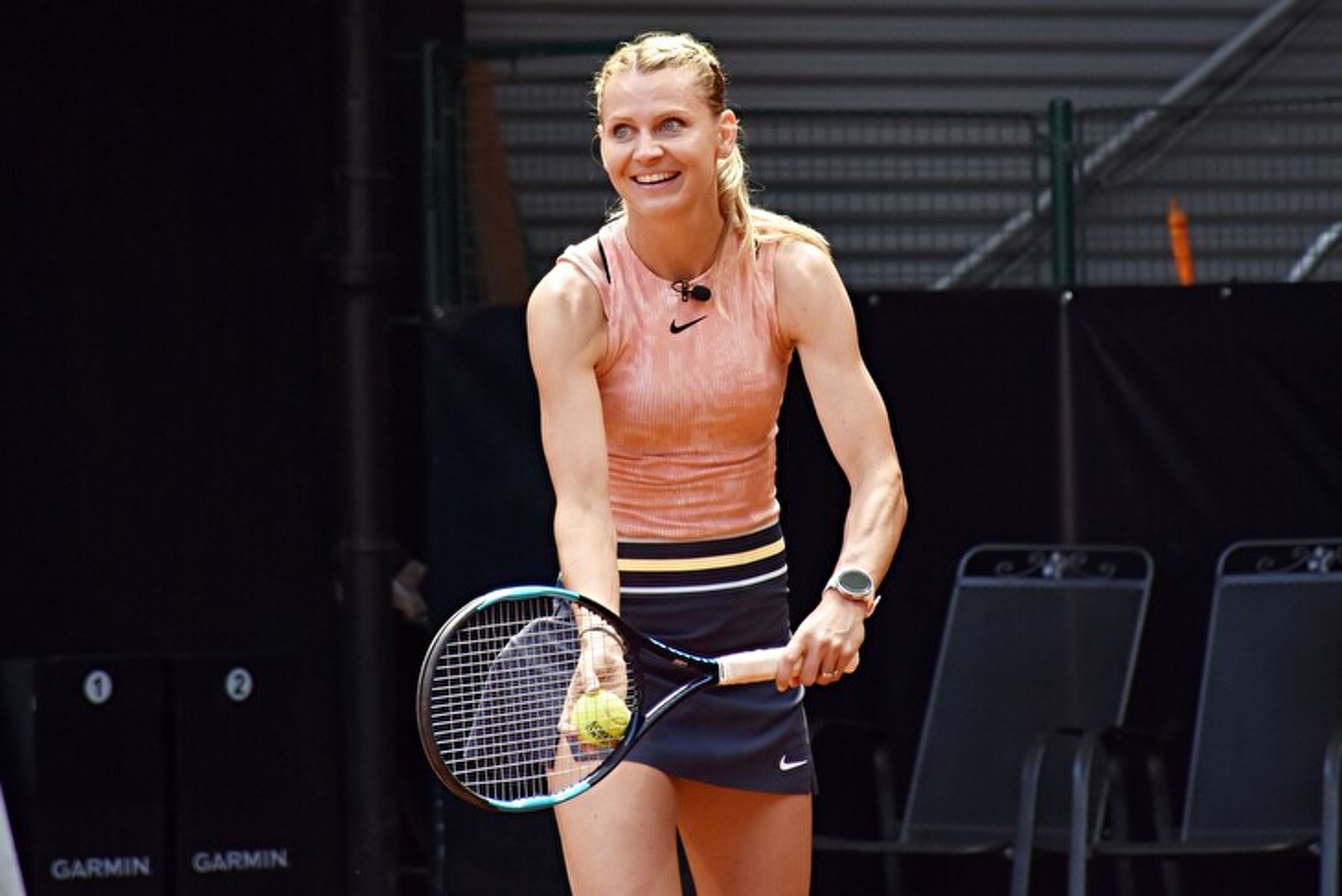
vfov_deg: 6.5
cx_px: 671
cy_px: 448
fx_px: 7829
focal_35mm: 210
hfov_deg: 9.8
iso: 640
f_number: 5.6
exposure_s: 1/500
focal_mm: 140
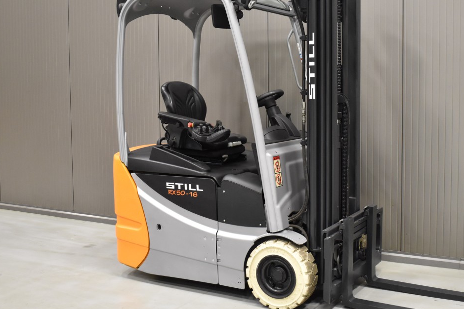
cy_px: 133
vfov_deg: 29.2
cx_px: 267
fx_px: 593
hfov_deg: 42.6
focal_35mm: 46
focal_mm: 24
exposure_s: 1/40
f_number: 5
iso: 1600
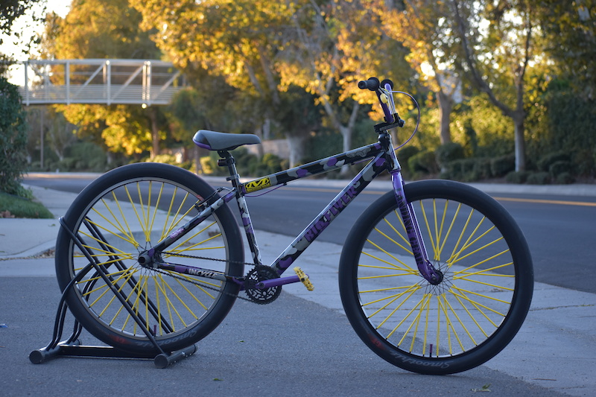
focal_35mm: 117
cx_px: 298
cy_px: 198
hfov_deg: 17.5
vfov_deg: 11.7
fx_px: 1936
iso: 400
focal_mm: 78
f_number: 4.8
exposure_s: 1/160
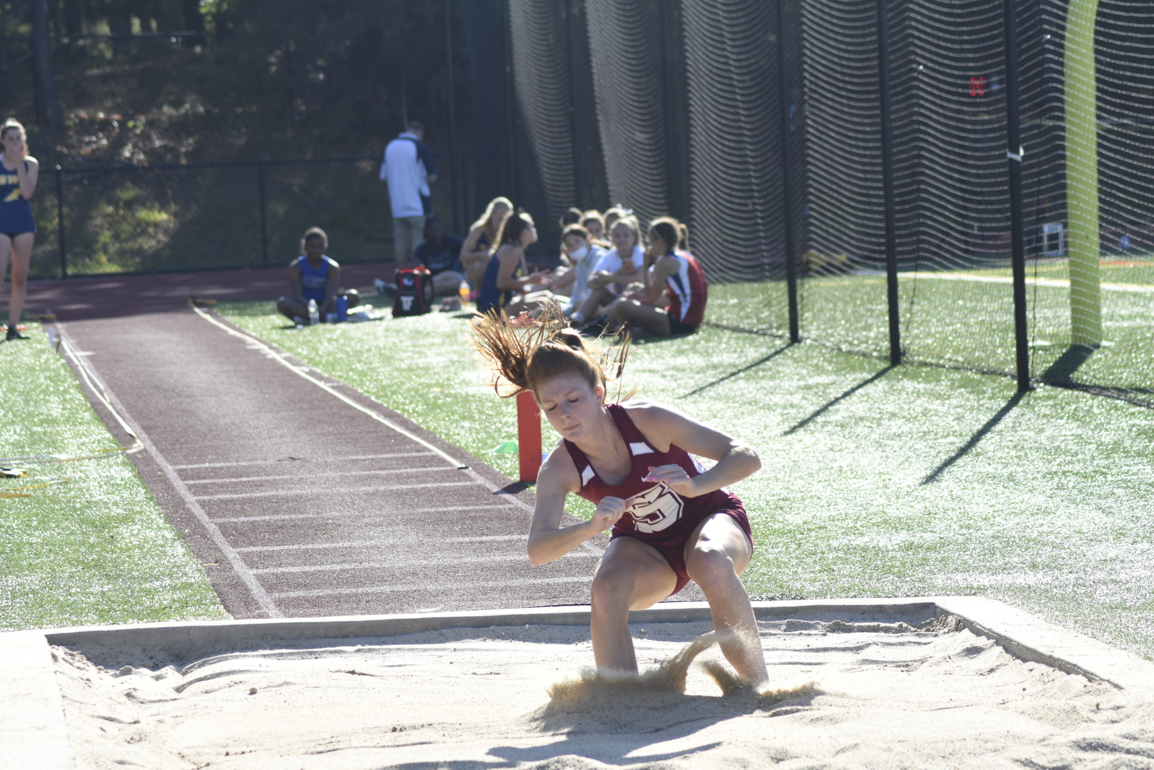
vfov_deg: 6.8
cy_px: 385
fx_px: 6491
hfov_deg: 10.2
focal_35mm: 202
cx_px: 577
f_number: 6.3
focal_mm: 135
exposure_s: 1/640
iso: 400
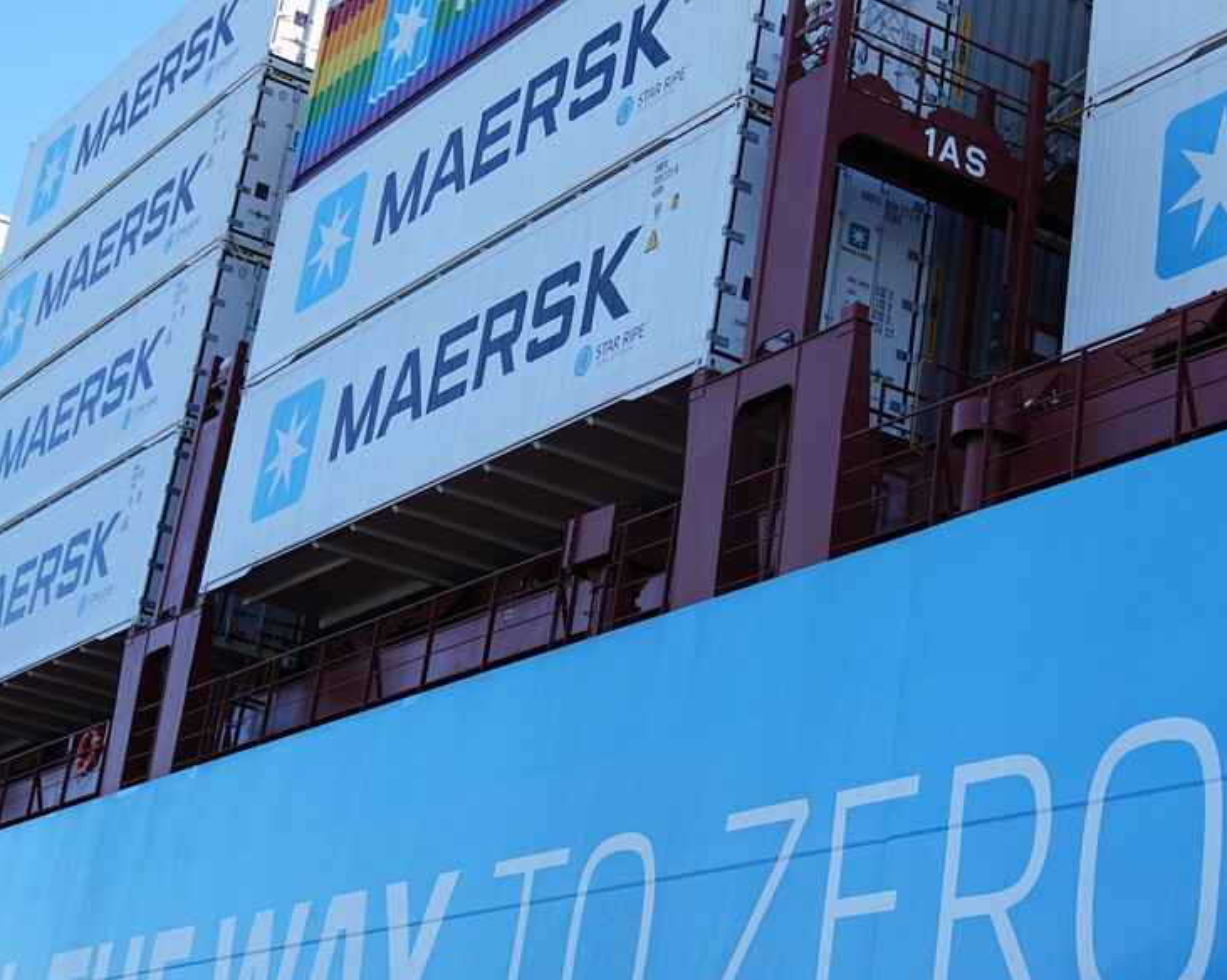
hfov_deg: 25.7
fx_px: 2686
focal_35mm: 74
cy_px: 305
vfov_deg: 20.6
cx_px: 722
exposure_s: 1/2000
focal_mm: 36
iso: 250
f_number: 2.8
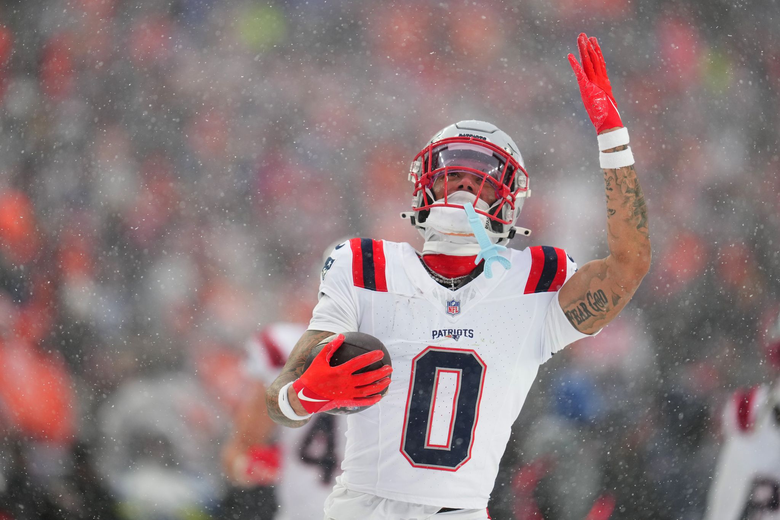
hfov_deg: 5.2
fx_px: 8665
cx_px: 390
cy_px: 260
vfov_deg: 3.4
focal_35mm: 400
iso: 1250
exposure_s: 1/2000
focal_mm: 400
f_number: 3.2
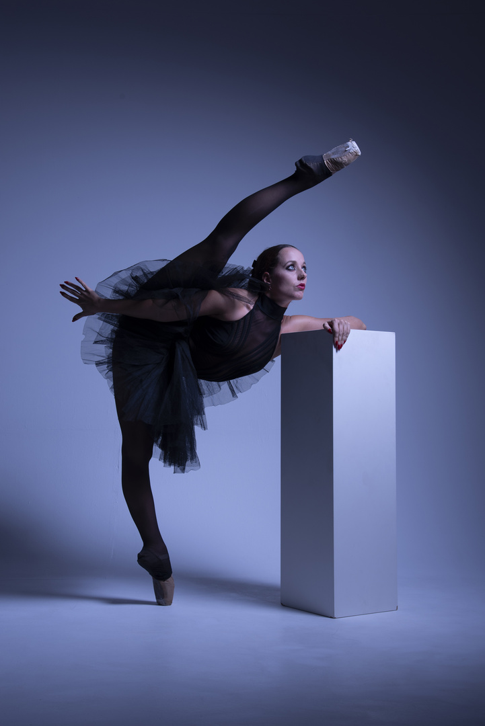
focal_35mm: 50
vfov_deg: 39.6
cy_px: 363
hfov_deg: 27.0
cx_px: 242
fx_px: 1009
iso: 100
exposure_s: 1/125
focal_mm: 50
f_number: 8
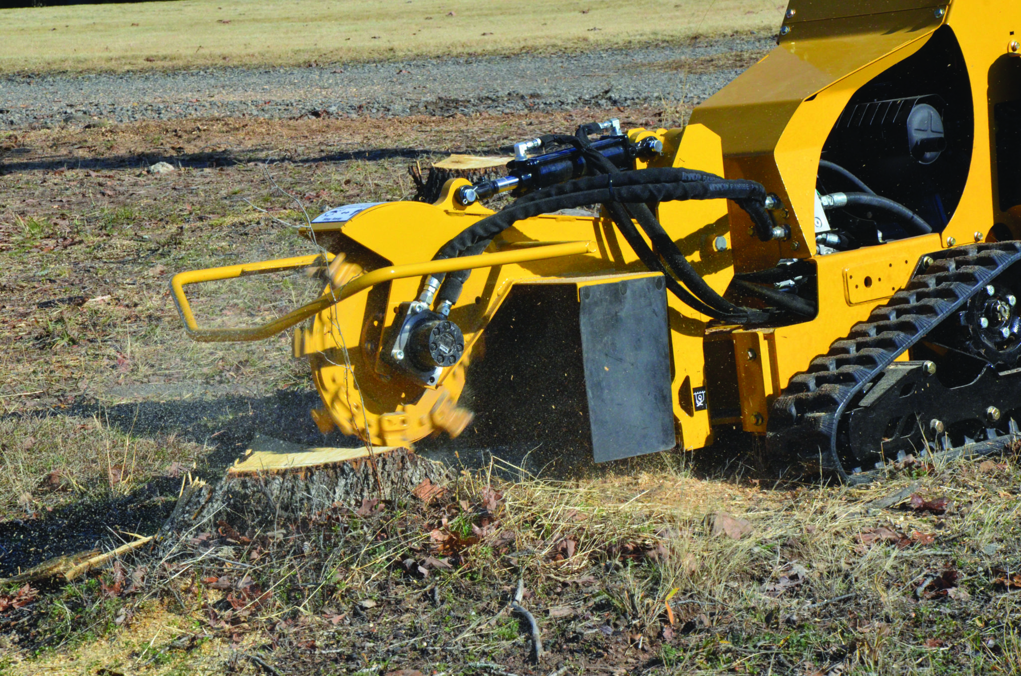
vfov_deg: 8.7
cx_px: 510
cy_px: 338
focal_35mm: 158
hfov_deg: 13.1
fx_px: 4457
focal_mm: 105
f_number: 18
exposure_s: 1/1250
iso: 2000
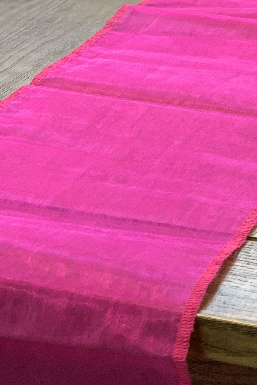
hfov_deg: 10.9
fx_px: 1339
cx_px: 247
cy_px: 39
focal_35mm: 125
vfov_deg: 16.2
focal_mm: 6
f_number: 2.4
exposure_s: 1/50
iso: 125
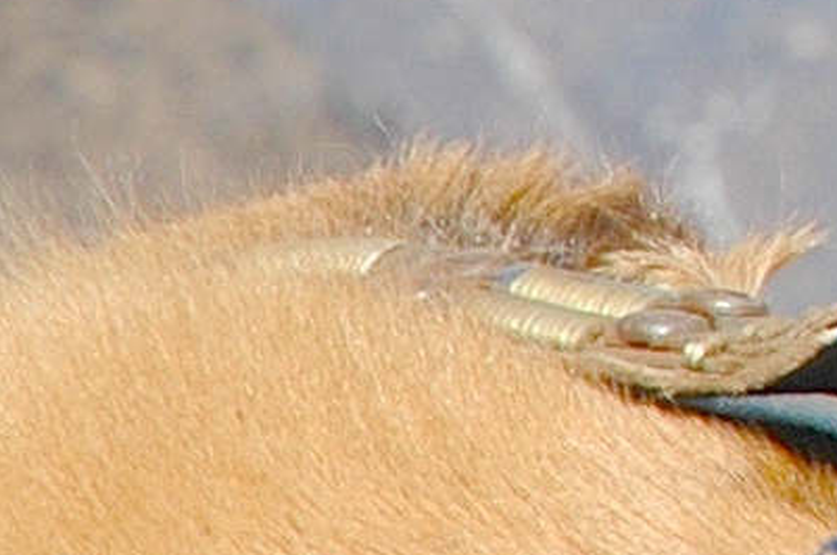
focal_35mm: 788
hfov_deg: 2.6
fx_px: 18292
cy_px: -983
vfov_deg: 1.7
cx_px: 3085
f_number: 10
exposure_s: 1/400
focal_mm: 70
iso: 200
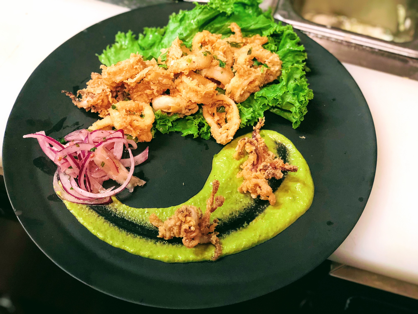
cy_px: 157
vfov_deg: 28.0
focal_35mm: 52
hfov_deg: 36.8
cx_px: 209
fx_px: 628
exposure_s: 1/11
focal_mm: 6
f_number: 2.4
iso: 160
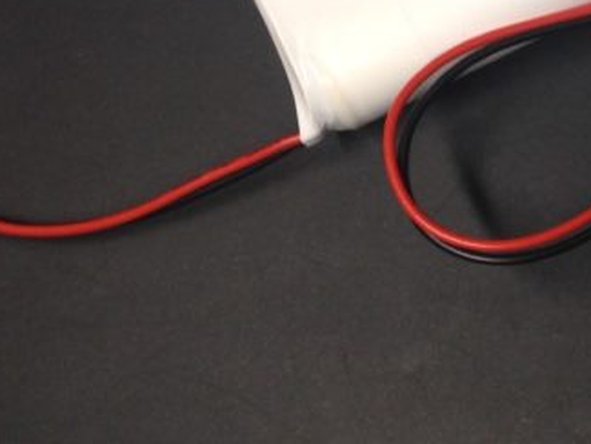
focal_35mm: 104
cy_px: 7
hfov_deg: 17.4
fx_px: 1776
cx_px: 835
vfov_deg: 14.0
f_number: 2.4
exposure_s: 1/60
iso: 50
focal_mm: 4.12
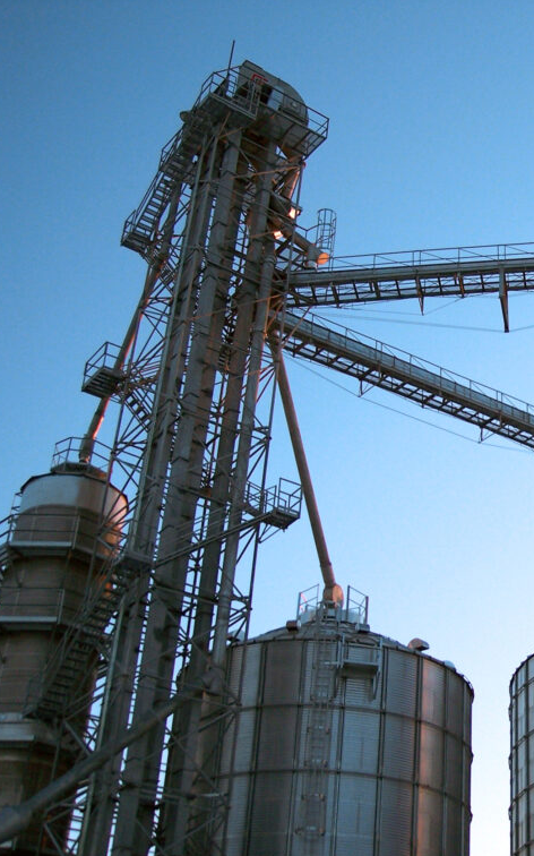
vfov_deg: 36.3
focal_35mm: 56
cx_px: 563
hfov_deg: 22.1
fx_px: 1305
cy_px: 425
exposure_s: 1/250
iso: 100
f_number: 3.4
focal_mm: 8
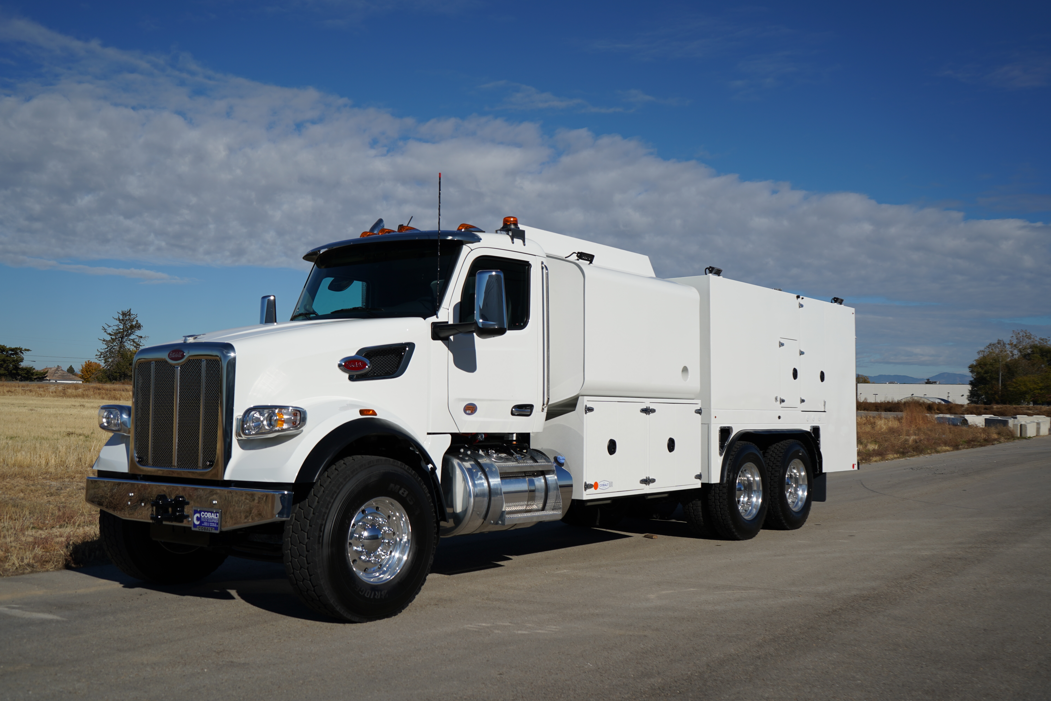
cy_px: 350
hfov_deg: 55.8
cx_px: 526
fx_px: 993
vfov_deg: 38.9
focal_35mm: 34
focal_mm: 34
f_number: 5.6
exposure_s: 1/1250
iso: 100
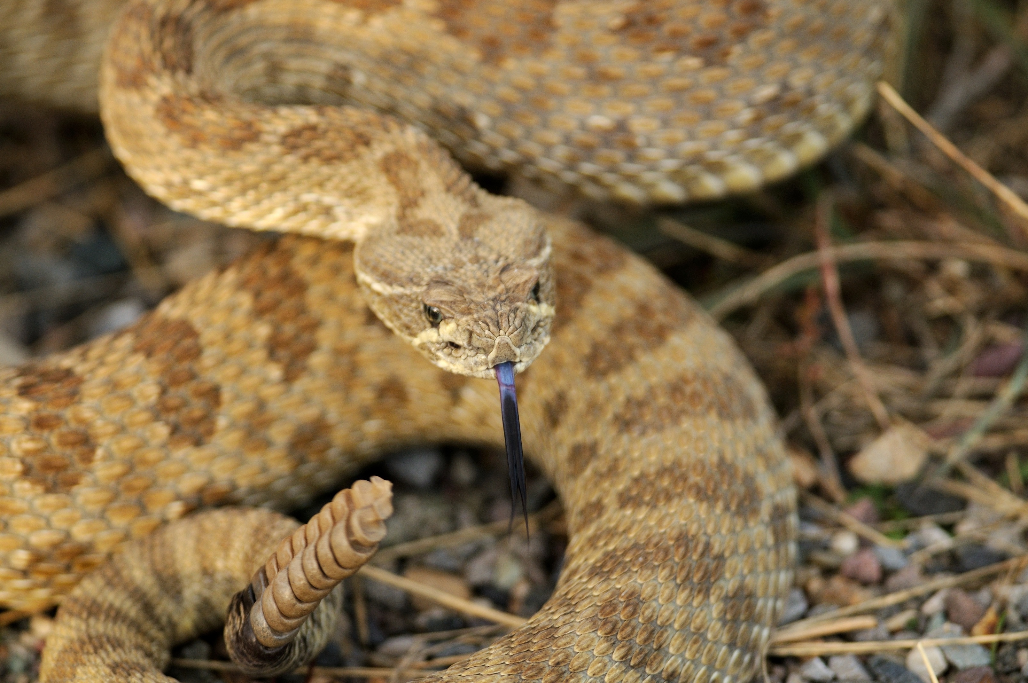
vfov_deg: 3.0
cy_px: 342
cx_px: 514
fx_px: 12834
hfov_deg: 4.6
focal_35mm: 450
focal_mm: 300
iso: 200
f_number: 4
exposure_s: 1/320
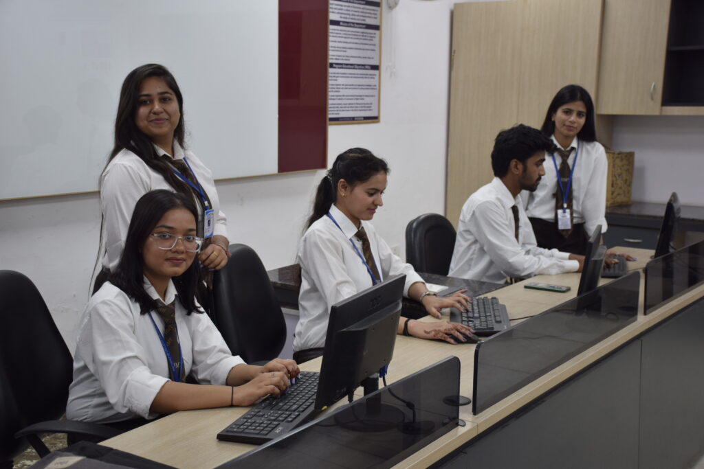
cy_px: 234
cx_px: 352
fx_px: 939
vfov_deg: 28.1
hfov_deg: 41.1
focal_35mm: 48
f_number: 4.5
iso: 400
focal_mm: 32
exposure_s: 1/80
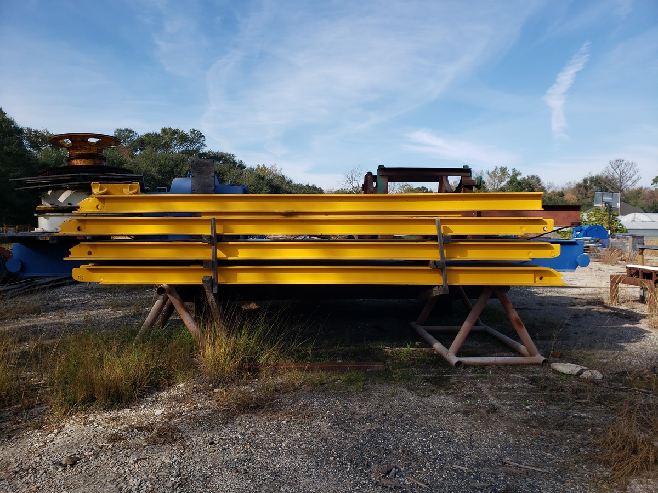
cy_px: 246
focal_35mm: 26
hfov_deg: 67.3
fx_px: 494
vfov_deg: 53.1
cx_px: 329
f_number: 2.4
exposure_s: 1/1378
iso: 50
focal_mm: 4.3
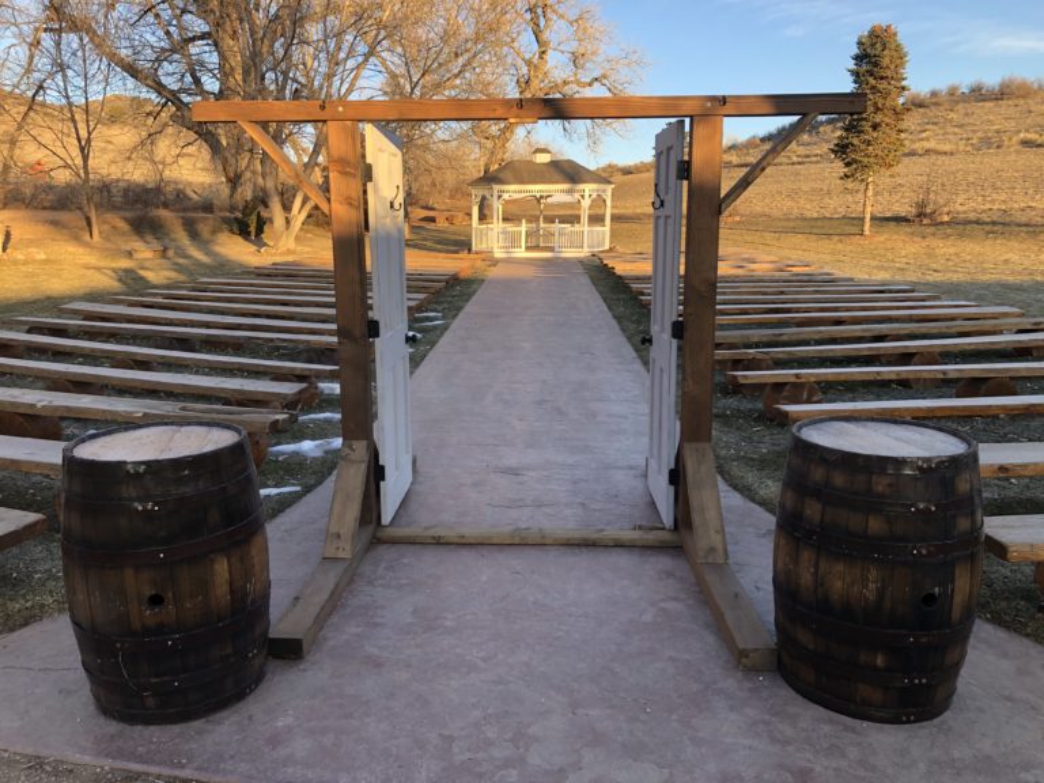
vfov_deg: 49.7
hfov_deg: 63.4
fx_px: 844
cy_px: 392
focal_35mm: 28
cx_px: 522
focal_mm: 3.99
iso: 25
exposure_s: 1/120
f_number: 1.8
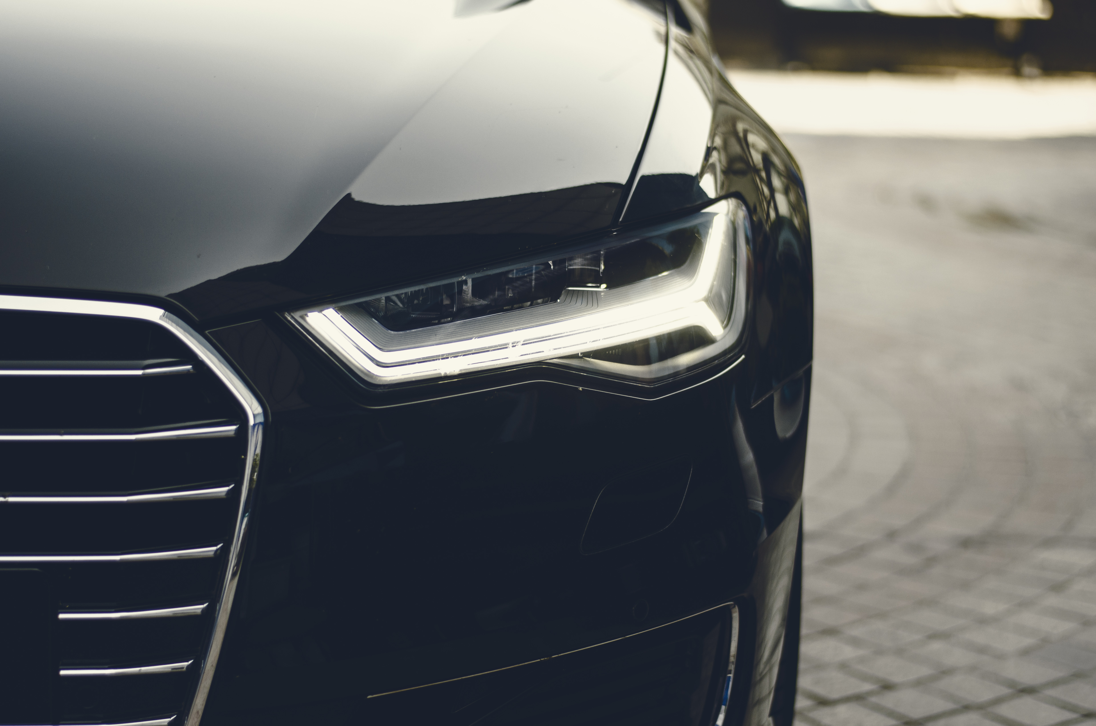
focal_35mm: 75
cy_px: 363
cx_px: 548
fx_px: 2279
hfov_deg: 27.0
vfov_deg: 18.1
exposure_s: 1/1600
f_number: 1.8
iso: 320
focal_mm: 50
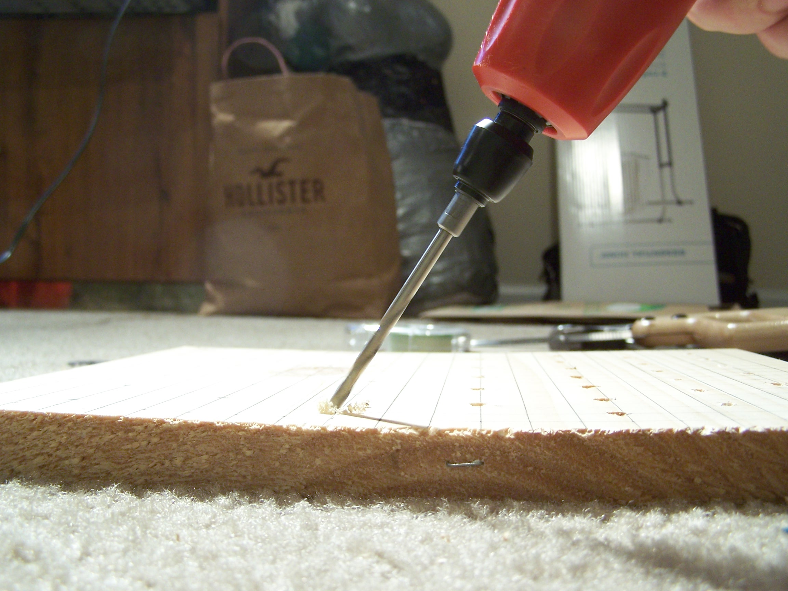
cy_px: 296
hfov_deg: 49.0
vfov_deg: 37.7
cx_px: 394
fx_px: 865
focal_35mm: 38
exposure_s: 1/8
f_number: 2.8
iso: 140
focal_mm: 6.3
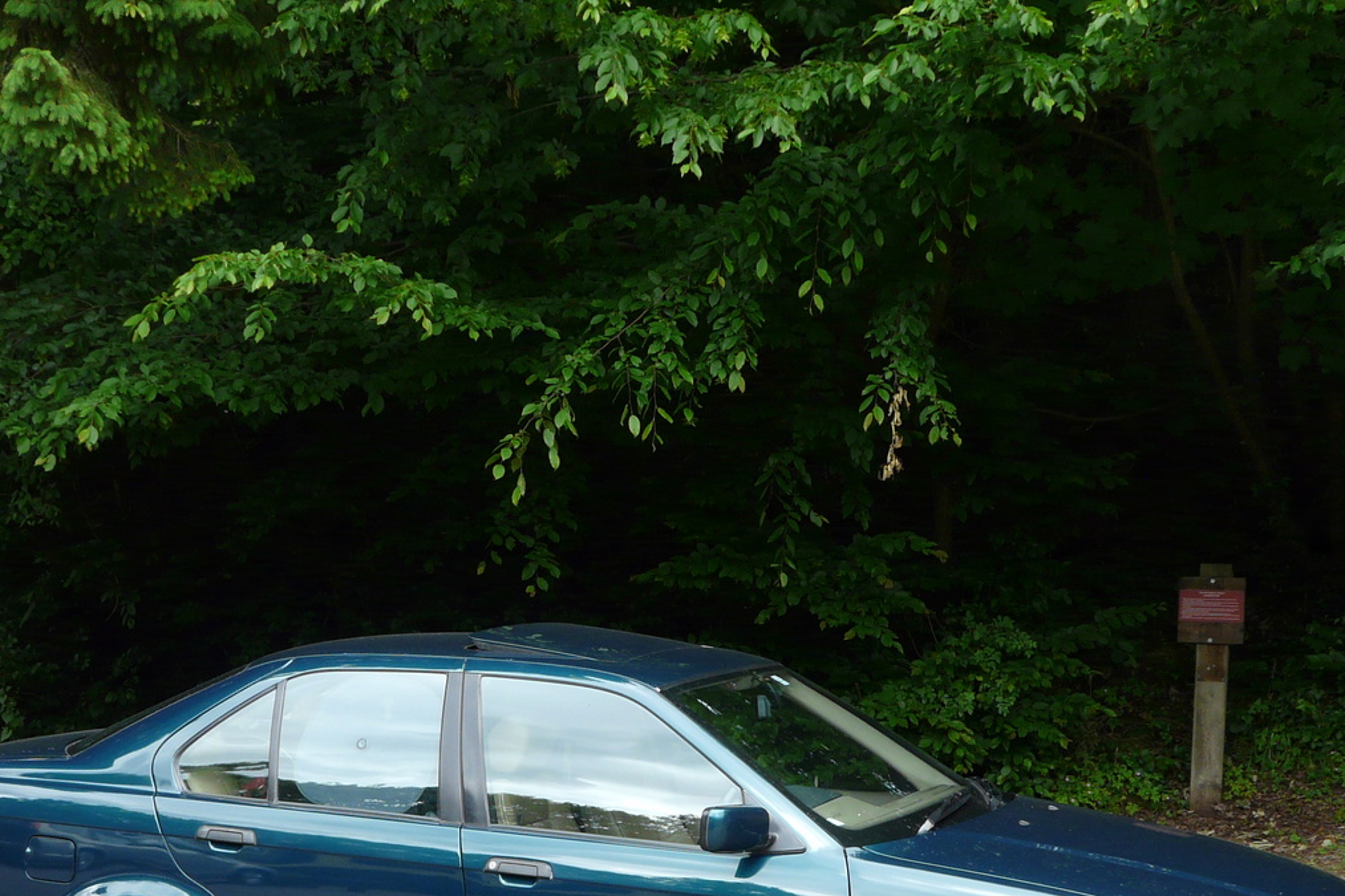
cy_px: 787
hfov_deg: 29.2
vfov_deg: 19.4
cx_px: 584
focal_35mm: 69
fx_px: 2577
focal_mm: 6.8
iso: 100
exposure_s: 1/125
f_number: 4
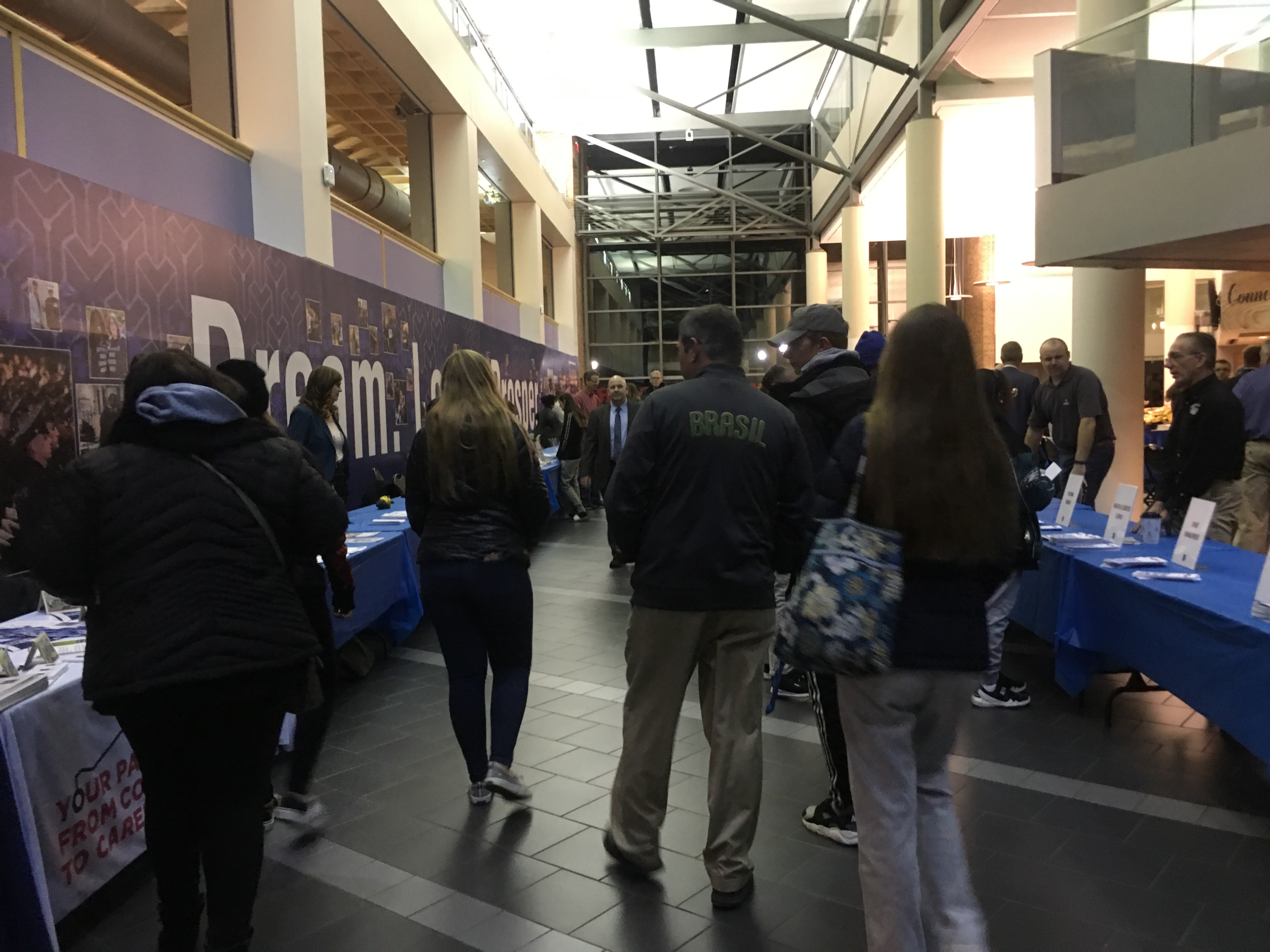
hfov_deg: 61.7
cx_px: 635
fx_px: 1064
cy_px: 476
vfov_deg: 48.2
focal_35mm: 29
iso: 100
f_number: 2.2
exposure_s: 1/8
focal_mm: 4.15
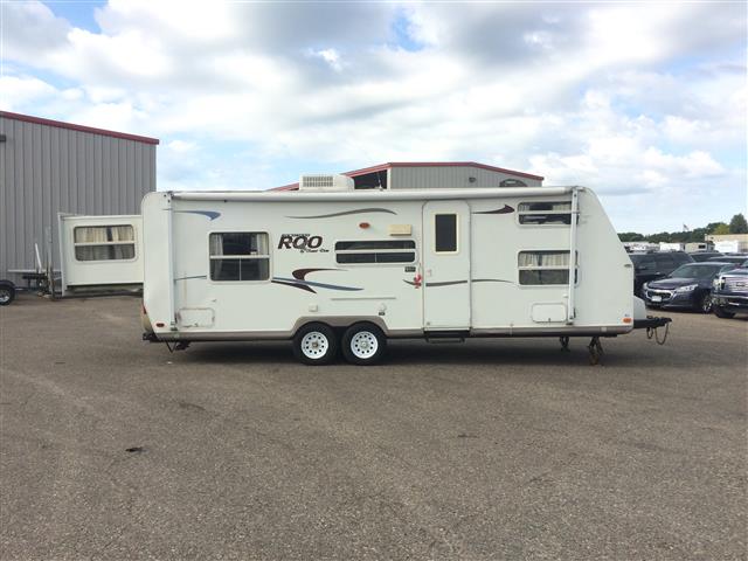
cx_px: 374
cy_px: 280
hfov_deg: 61.7
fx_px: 627
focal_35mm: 29
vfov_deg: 48.2
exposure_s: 1/1325
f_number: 2.2
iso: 32
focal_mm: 4.15
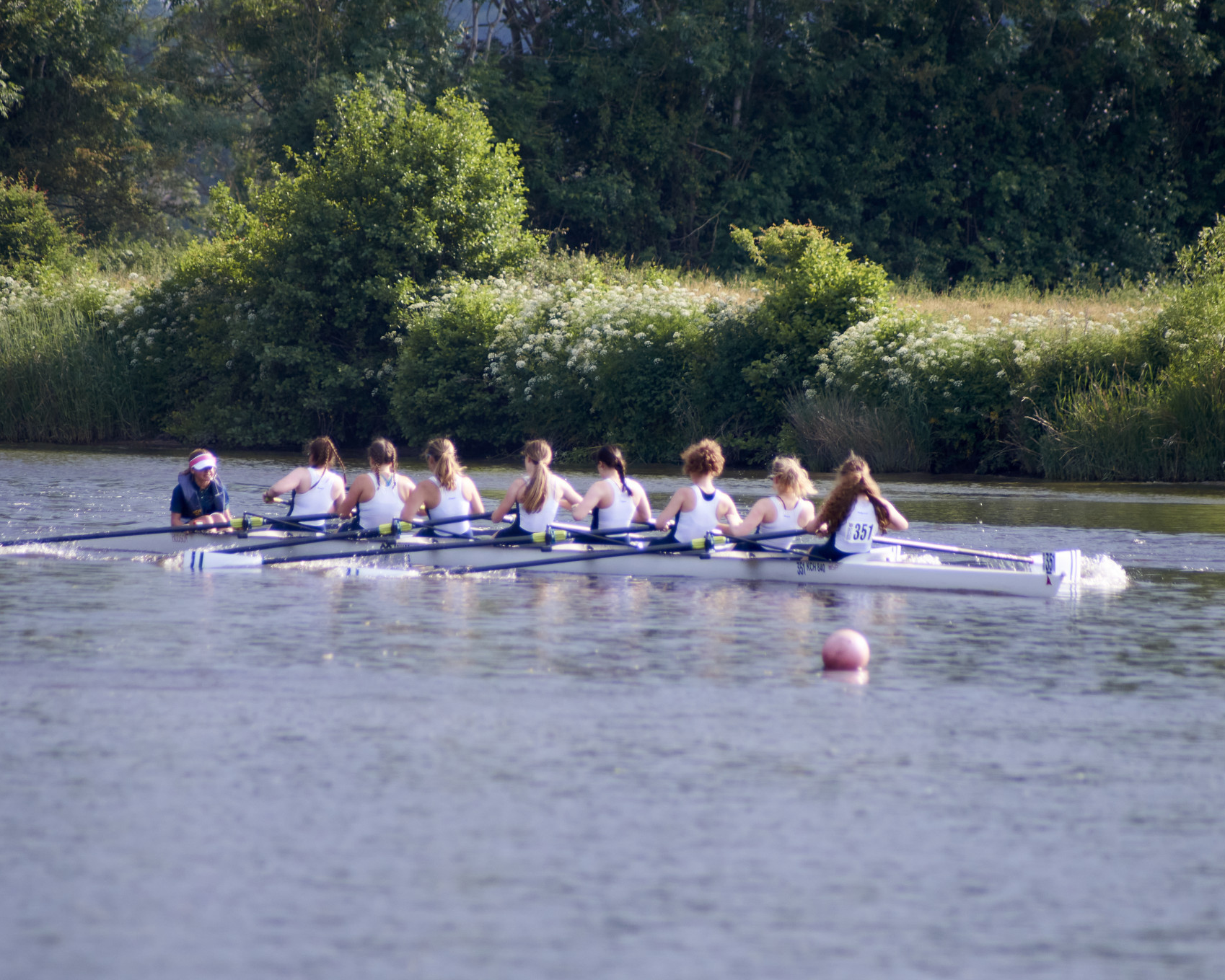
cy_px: 491
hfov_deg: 3.8
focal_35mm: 509
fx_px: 18457
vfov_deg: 3.0
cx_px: 623
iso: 250
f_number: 5.6
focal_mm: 300
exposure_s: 1/500
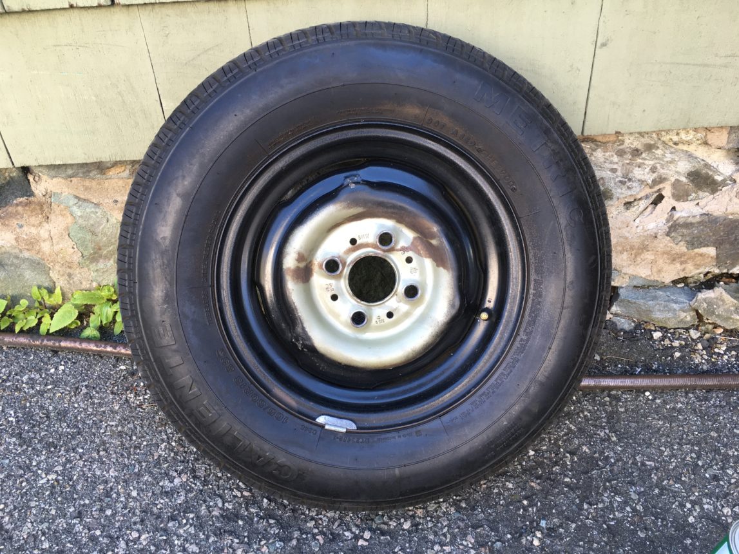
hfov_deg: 61.7
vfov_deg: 48.2
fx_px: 619
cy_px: 277
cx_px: 370
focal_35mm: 29
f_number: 2.2
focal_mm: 4.15
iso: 25
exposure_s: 1/60
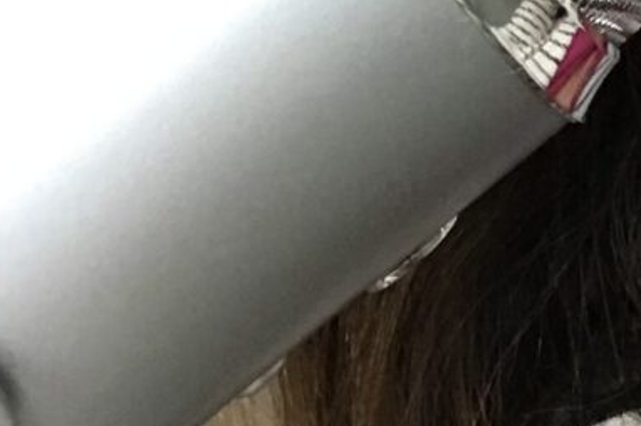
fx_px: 2384
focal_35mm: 134
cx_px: 950
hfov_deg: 14.3
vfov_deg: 9.0
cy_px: -676
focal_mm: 2.87
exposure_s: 1/30
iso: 100
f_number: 2.2
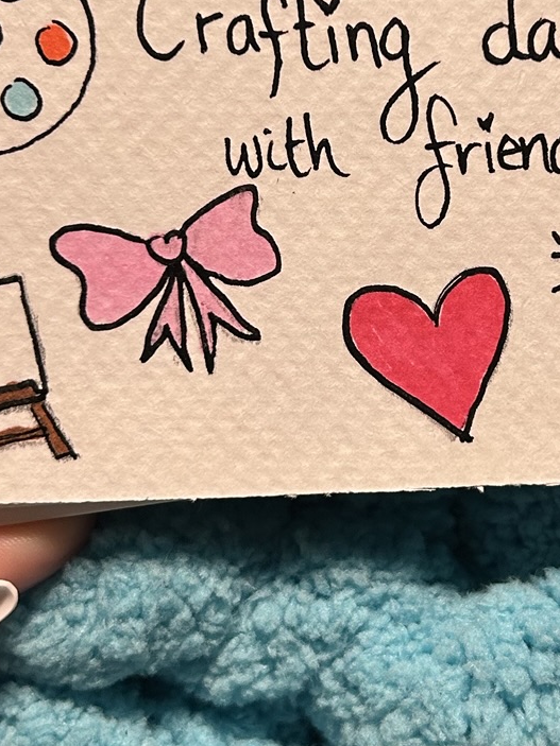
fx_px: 1597
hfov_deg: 19.8
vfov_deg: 26.1
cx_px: 384
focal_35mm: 74
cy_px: 223
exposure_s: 1/120
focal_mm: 5.7
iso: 125
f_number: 1.5
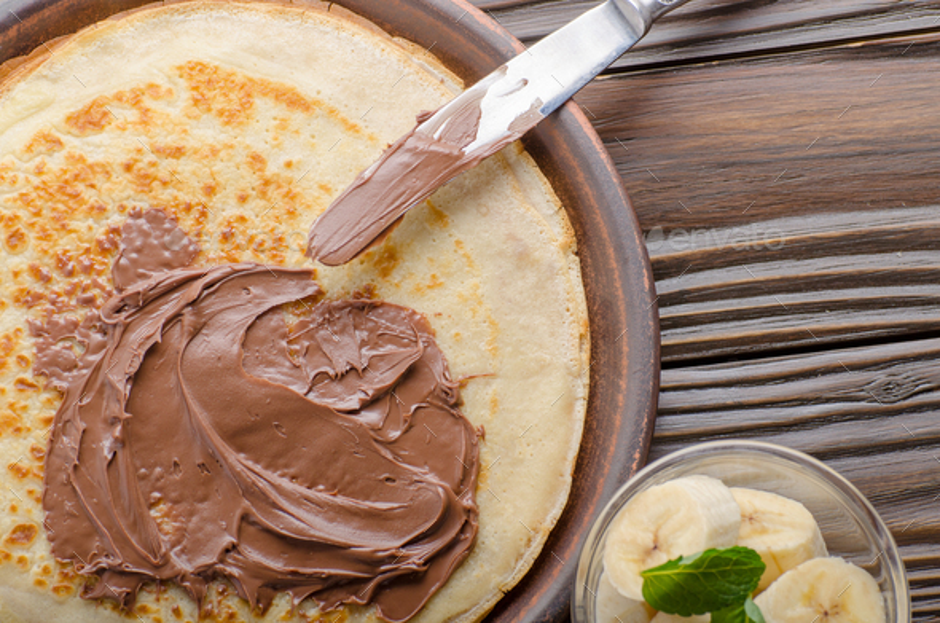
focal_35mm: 195
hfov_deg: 10.6
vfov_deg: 7.0
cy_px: 312
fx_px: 5082
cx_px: 470
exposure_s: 1/250
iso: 100
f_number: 7.1
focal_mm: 130
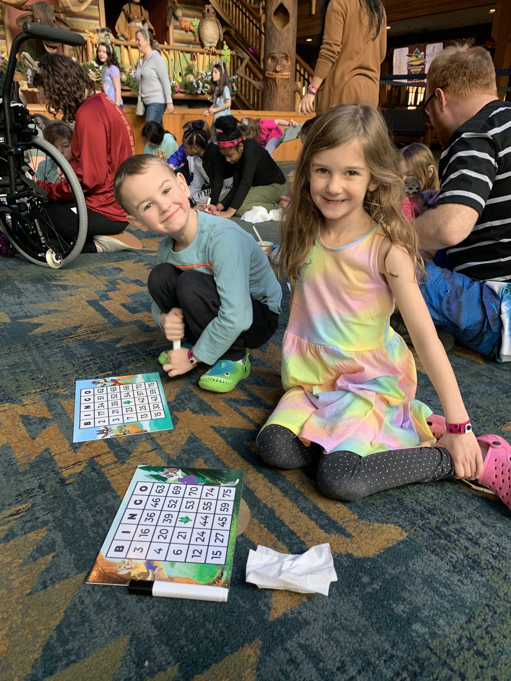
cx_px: 256
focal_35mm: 26
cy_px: 340
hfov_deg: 53.1
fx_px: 512
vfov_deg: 67.3
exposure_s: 1/60
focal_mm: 4.25
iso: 100
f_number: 1.8
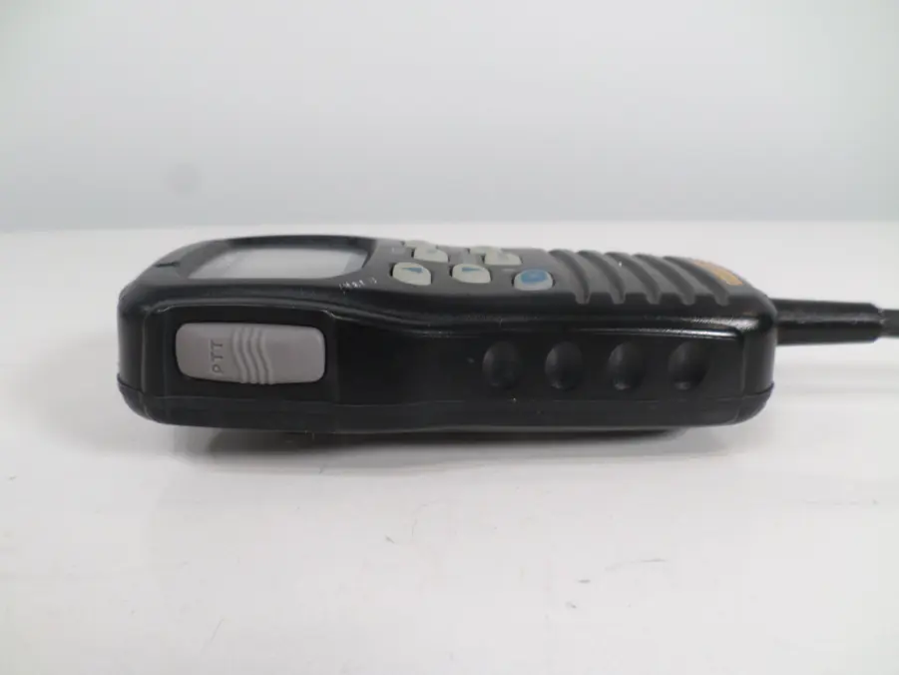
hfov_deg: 69.4
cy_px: 338
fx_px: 649
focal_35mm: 25
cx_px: 450
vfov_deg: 54.9
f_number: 2.5
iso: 80
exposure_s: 1/45
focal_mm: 4.5
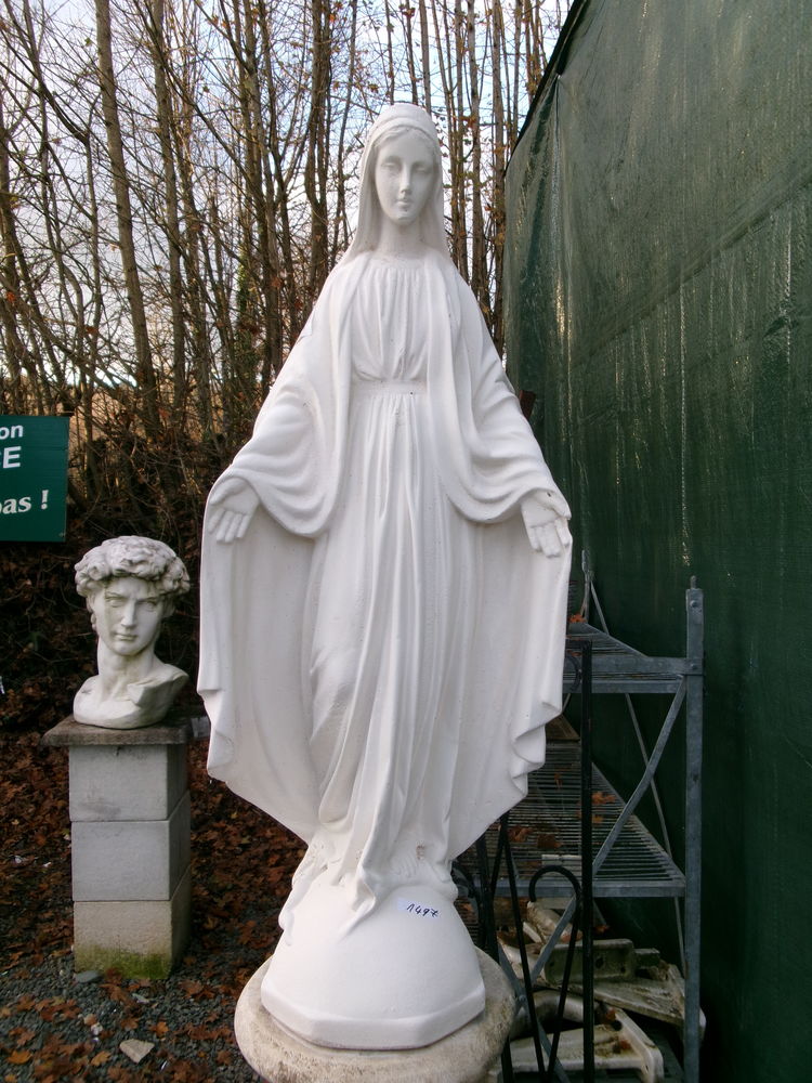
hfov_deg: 49.7
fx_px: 876
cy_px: 542
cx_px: 406
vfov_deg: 63.4
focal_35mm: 28
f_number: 3.9
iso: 100
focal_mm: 5.1
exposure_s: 1/100
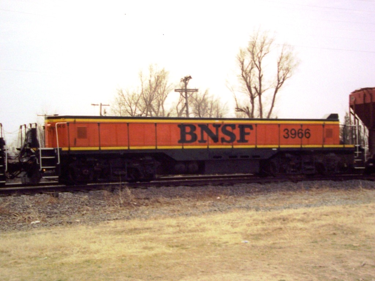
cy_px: 140
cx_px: 188
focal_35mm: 42
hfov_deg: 44.8
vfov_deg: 34.3
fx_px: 455
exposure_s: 1/10
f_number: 3
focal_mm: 7
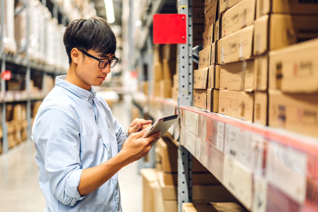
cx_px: 159
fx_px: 486
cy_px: 106
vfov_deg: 24.6
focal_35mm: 55
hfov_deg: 36.2
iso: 200
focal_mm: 55
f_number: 1.8
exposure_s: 1/100
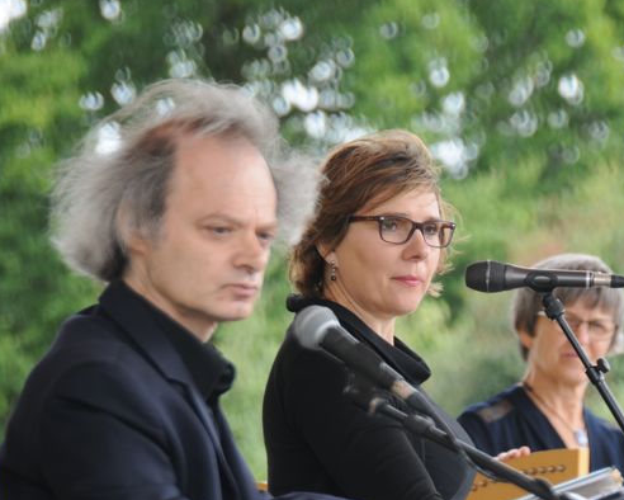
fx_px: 5746
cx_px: 396
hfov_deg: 6.2
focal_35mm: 311
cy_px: 266
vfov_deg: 5.0
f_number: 5.6
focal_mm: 170
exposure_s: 1/80
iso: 200
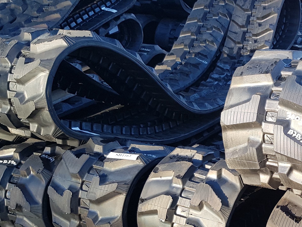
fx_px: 480
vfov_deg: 26.2
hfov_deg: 32.4
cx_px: 295
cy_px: 173
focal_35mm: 55
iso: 50
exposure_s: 1/325
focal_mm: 4.2
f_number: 1.7
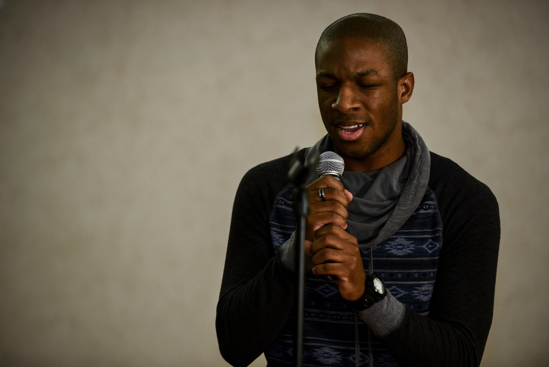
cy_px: 184
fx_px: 2364
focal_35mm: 155
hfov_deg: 13.2
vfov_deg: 8.9
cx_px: 274
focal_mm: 155
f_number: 2.8
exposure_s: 1/100
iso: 500
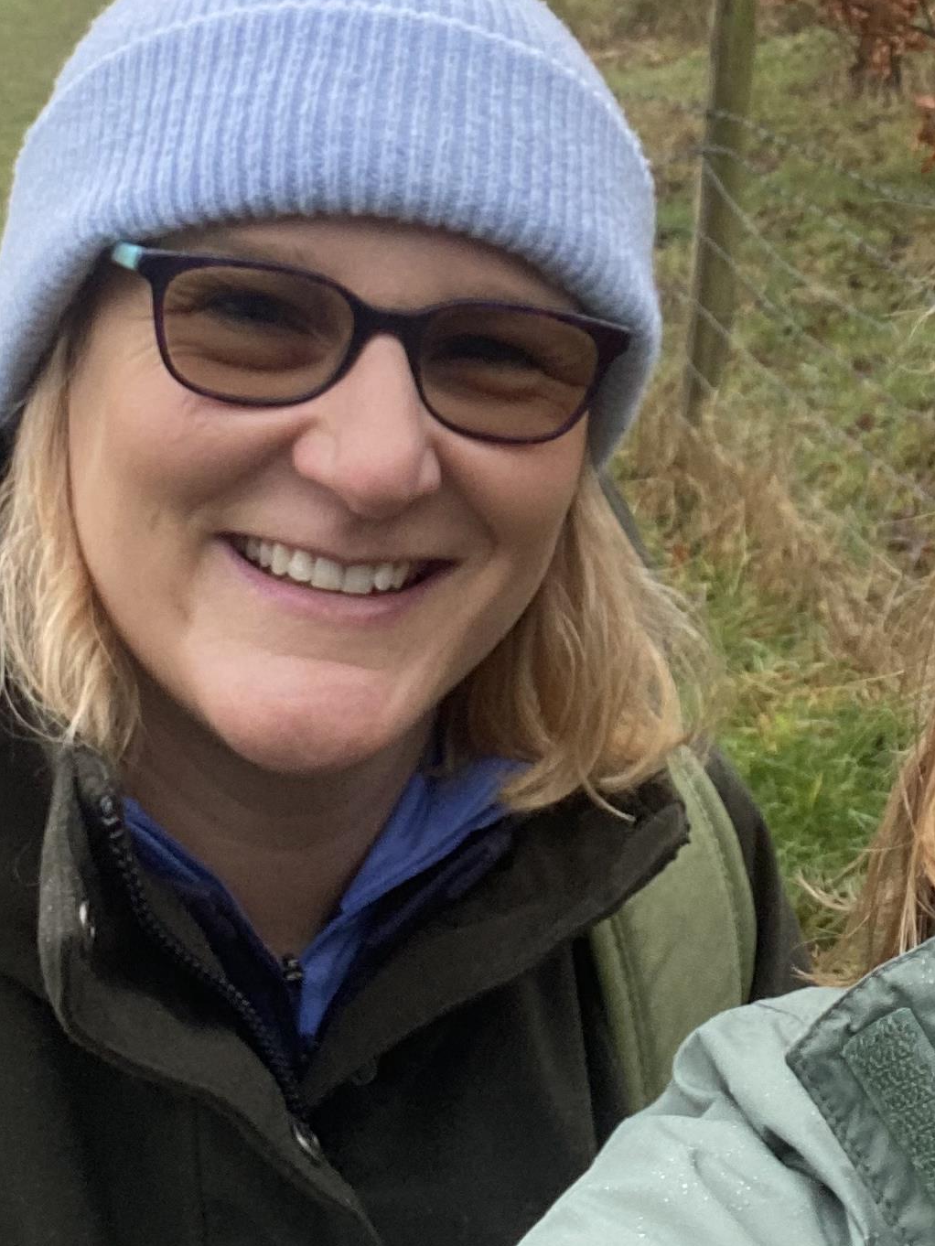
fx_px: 2448
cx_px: 736
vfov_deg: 27.6
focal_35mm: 68
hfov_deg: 21.4
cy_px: 136
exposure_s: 1/101
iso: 100
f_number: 2.2
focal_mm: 2.71
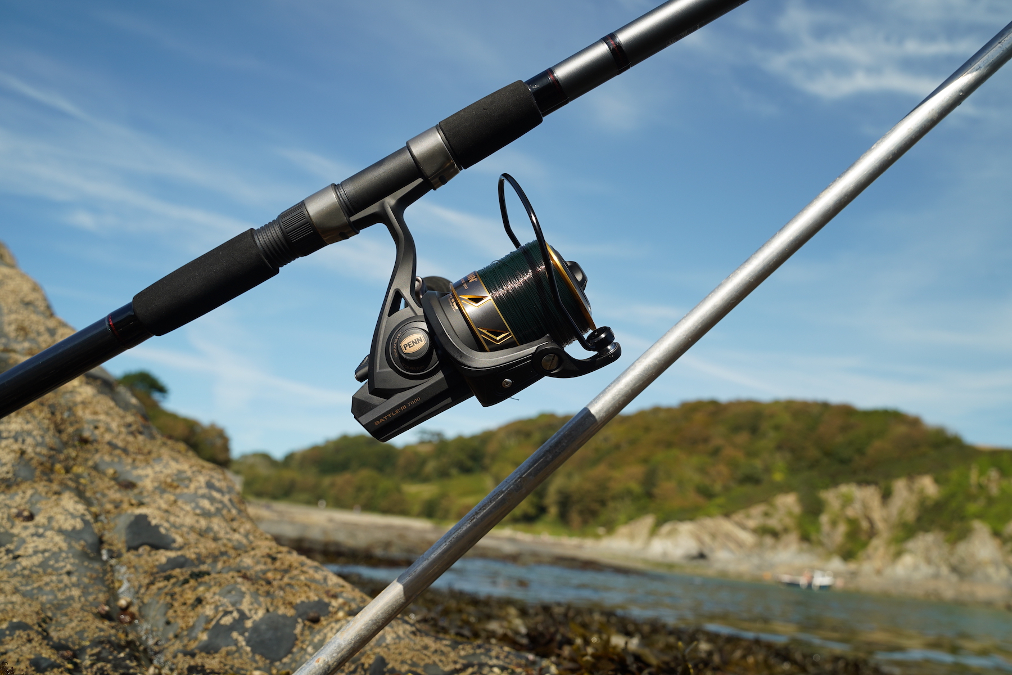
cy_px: 338
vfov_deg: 35.9
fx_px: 1040
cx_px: 506
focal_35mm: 37
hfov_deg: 51.9
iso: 200
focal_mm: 37
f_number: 8
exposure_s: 1/125
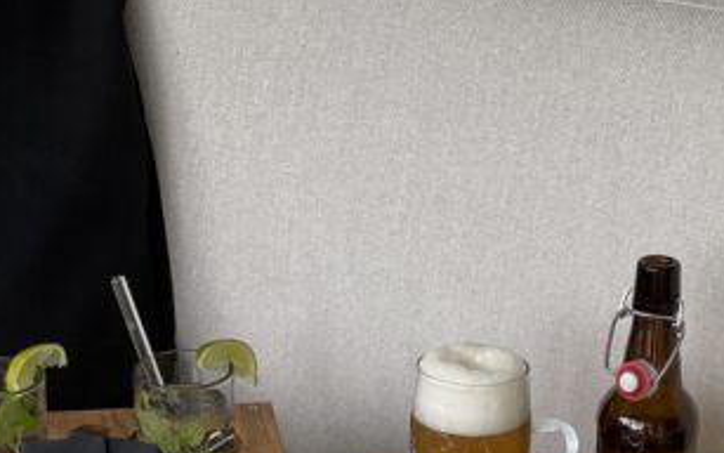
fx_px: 2723
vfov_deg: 9.4
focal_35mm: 138
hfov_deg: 15.0
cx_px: 667
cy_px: 481
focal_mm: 6
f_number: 2
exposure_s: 1/122
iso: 40
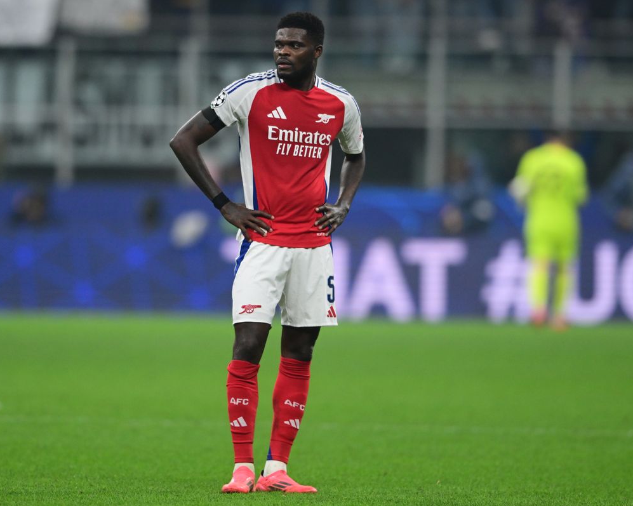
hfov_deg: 4.3
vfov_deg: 3.4
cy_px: 253
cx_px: 286
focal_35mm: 452
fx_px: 8465
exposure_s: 1/1250
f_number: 3.2
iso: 1600
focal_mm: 400
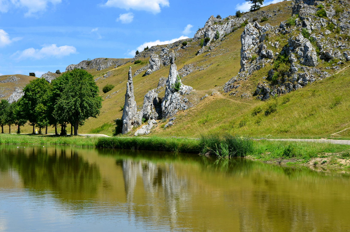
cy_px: 116
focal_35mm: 52
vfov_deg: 25.6
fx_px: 509
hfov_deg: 37.9
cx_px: 175
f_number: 7.1
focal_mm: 35
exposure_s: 1/400
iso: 100
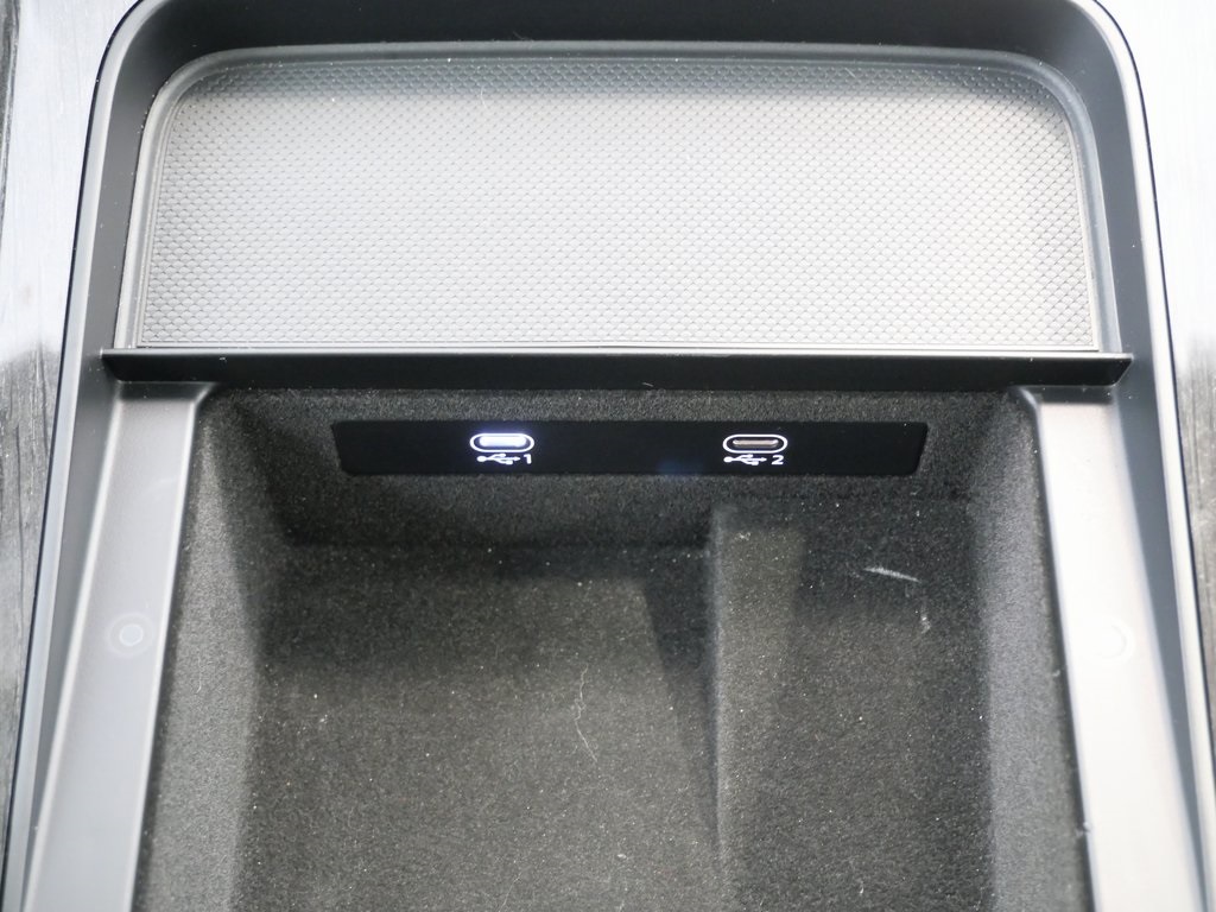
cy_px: 456
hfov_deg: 38.2
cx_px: 608
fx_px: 1756
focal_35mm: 50
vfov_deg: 29.1
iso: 3200
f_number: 4.5
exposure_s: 1/2
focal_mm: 25
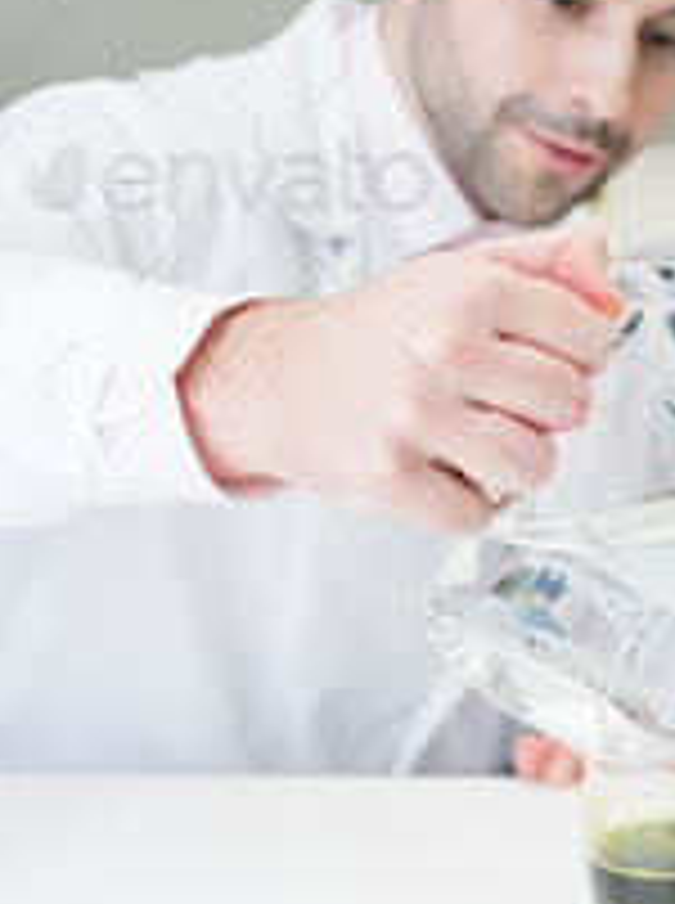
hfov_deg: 14.3
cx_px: 891
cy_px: 387
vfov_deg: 19.9
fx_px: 2582
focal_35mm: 99
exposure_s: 1/100
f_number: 3.2
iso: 320
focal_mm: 35
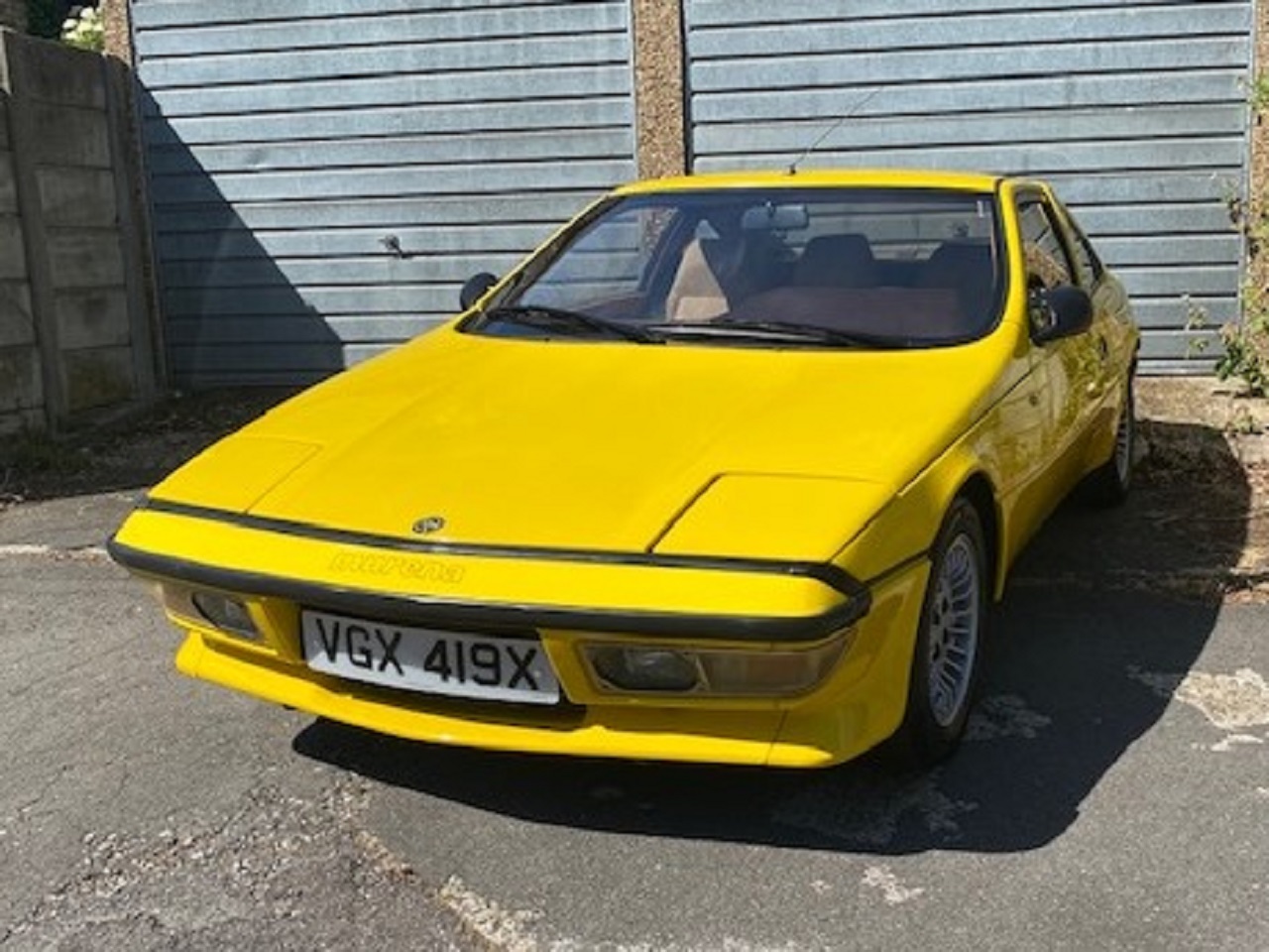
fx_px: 953
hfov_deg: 67.3
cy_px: 476
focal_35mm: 26
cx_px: 634
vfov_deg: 53.1
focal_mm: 4.25
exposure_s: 1/2688
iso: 32
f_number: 1.8
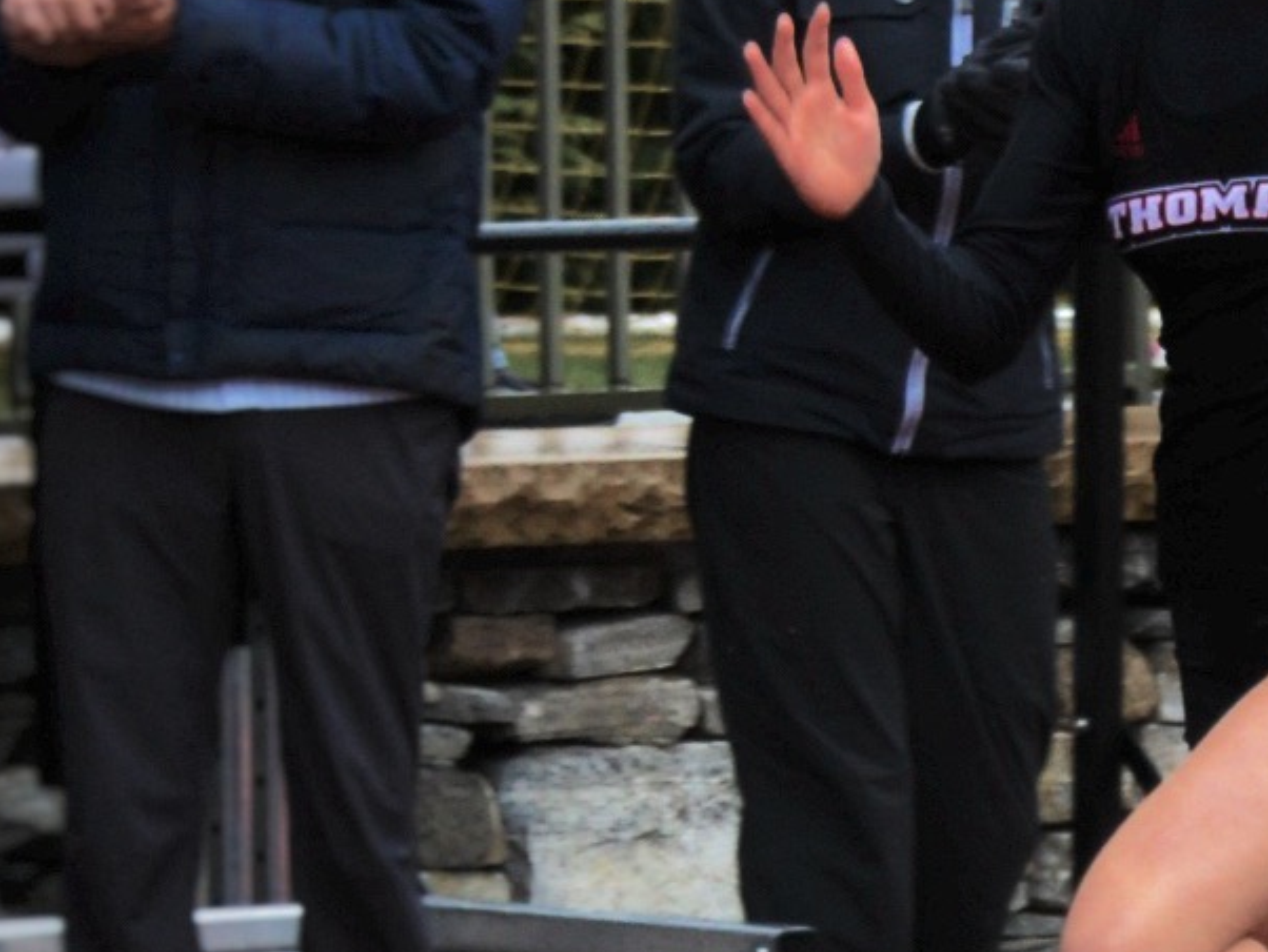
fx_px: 6853
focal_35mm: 187
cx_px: 1311
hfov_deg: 10.5
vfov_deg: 7.9
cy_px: 544
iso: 400
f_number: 5.3
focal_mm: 44
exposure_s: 1/800
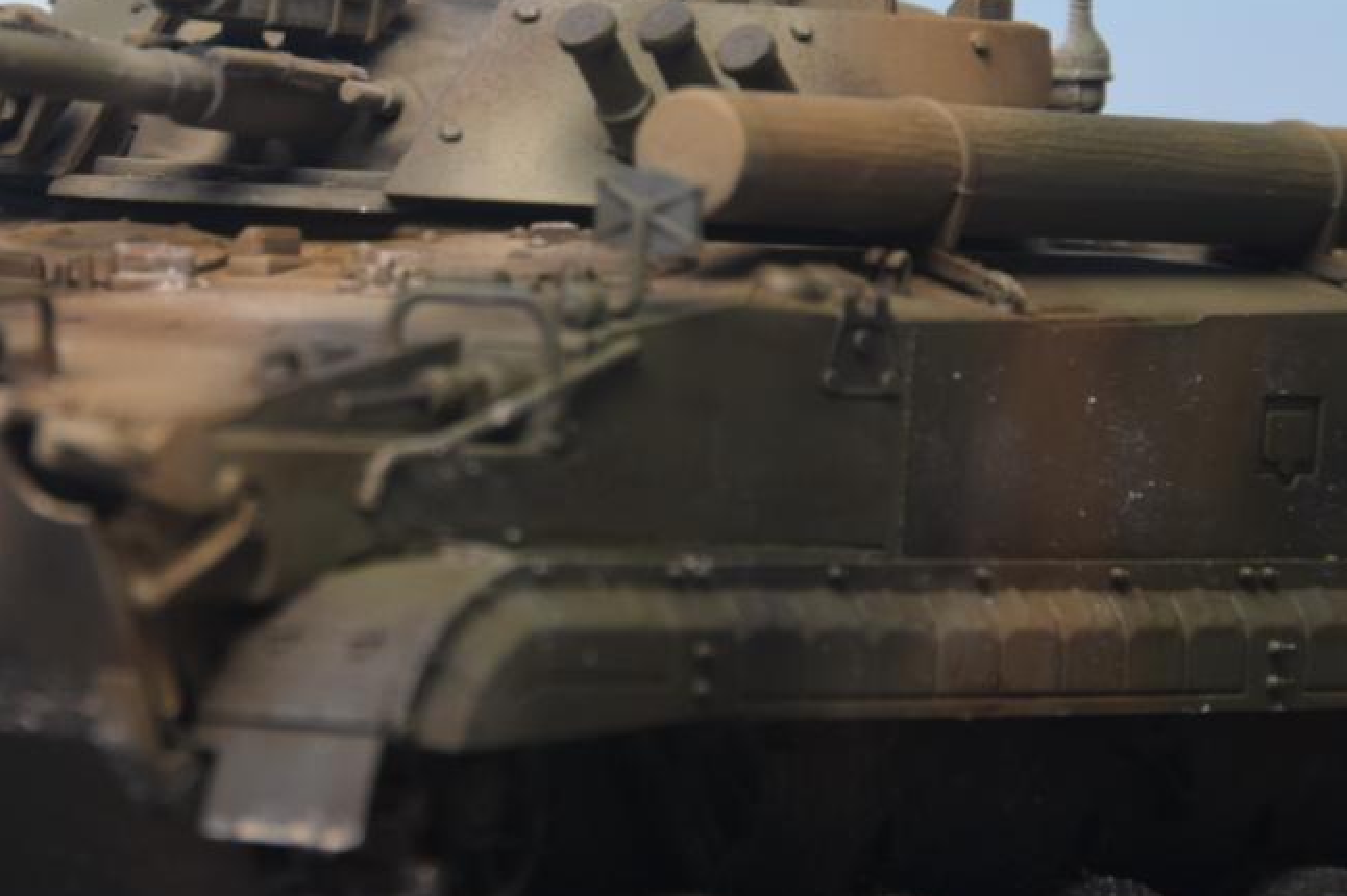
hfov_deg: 4.6
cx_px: 432
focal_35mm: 446
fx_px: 16679
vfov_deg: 3.1
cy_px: 209
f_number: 11
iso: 200
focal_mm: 150
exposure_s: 1/200
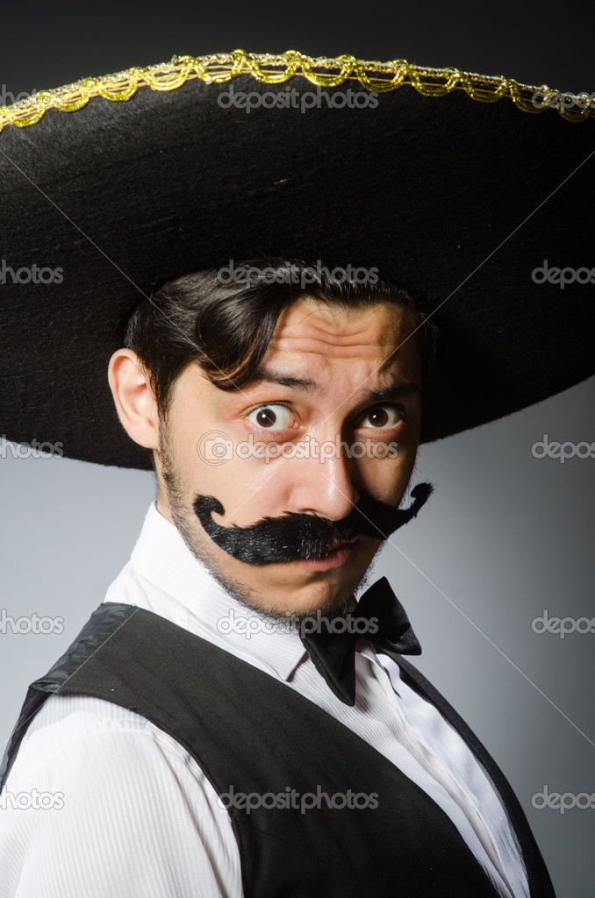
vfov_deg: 16.1
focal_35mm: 128
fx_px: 3176
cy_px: 449
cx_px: 298
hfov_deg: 10.7
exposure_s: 1/200
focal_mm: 85
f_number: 8
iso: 100
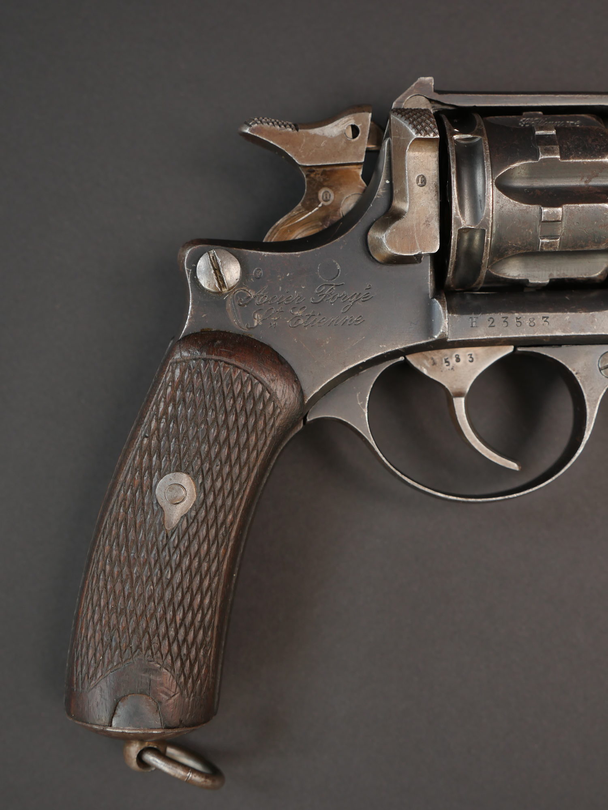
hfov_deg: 29.1
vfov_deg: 38.2
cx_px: 304
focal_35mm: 50
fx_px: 1171
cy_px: 405
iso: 200
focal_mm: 25
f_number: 3.2
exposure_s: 1/80
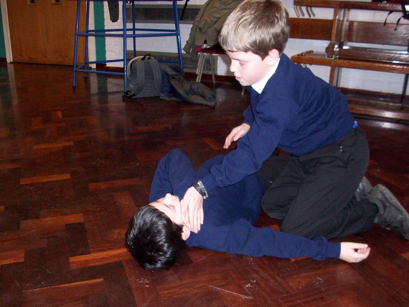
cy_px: 154
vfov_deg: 41.8
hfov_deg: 54.0
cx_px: 204
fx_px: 402
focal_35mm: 34
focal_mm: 5.7
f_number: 2.8
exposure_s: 1/60
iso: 200
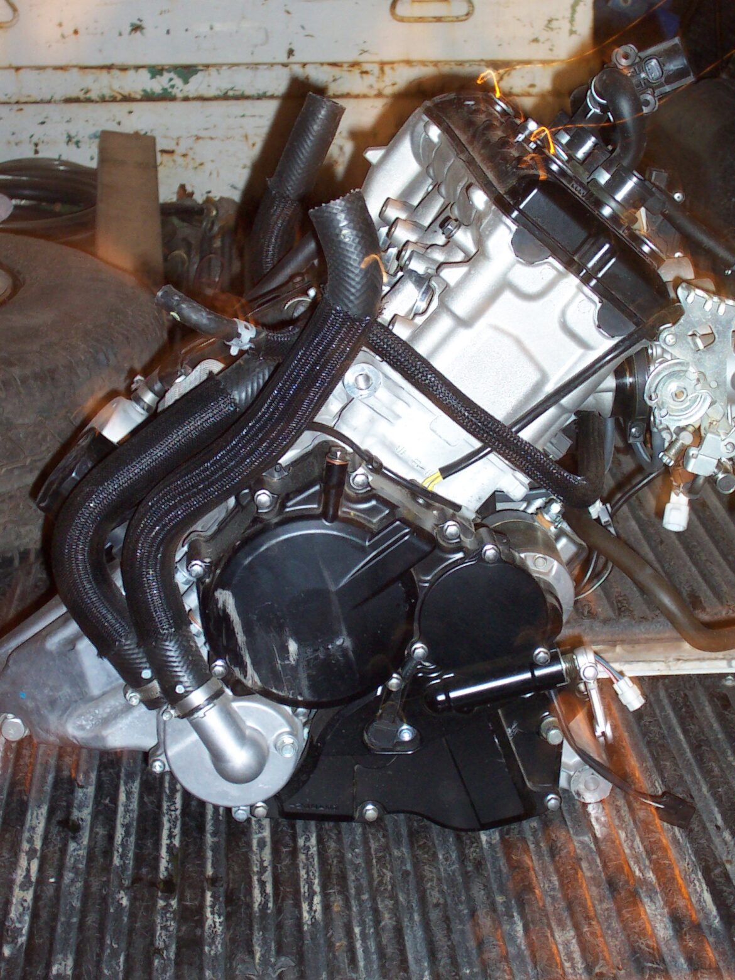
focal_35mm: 71
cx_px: 368
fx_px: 2010
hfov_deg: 20.7
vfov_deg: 27.4
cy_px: 490
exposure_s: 1/2
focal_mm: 10.8
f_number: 4
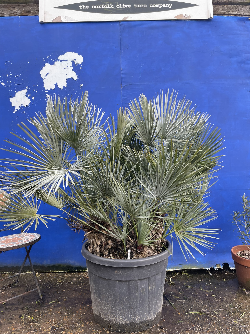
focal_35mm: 26
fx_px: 250
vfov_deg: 67.3
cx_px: 125
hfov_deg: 53.1
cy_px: 167
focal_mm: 4.2
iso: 32
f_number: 1.6
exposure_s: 1/284
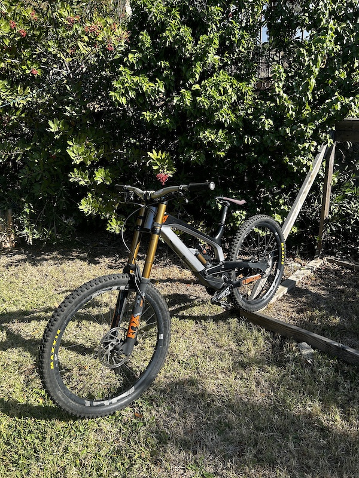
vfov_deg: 67.3
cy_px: 239
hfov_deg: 53.1
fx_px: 360
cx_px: 180
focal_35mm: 26
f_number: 1.5
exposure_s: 1/1311
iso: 50
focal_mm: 5.7
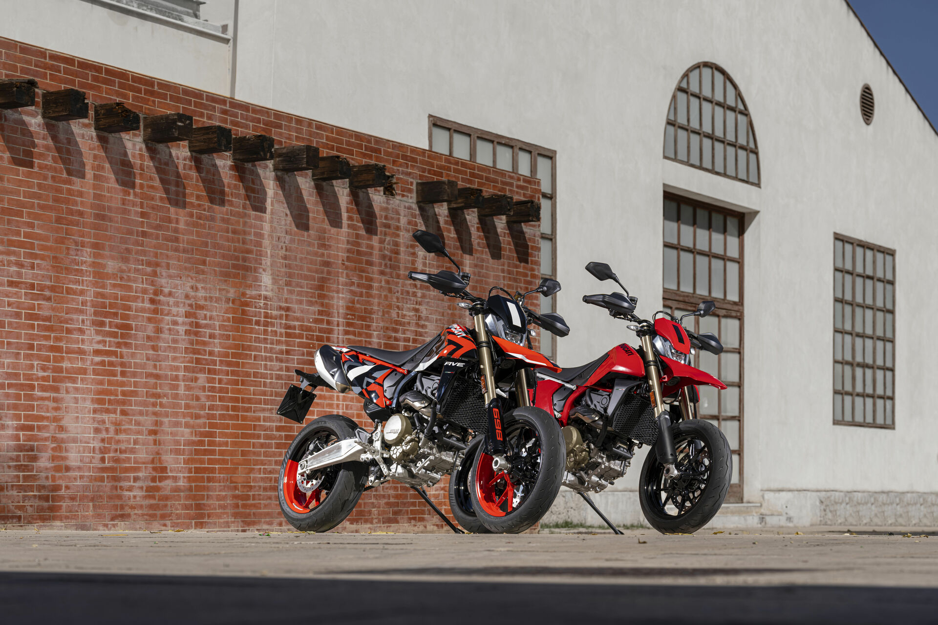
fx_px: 1824
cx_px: 469
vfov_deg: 19.5
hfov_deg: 28.8
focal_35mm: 70
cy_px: 312
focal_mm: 70
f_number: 5.6
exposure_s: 1/400
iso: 50
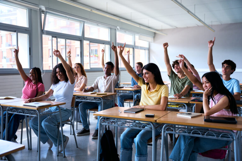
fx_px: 247
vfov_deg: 36.2
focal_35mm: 37
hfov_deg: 52.3
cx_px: 121
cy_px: 80
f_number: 2.8
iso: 200
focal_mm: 36.7
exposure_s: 1/250
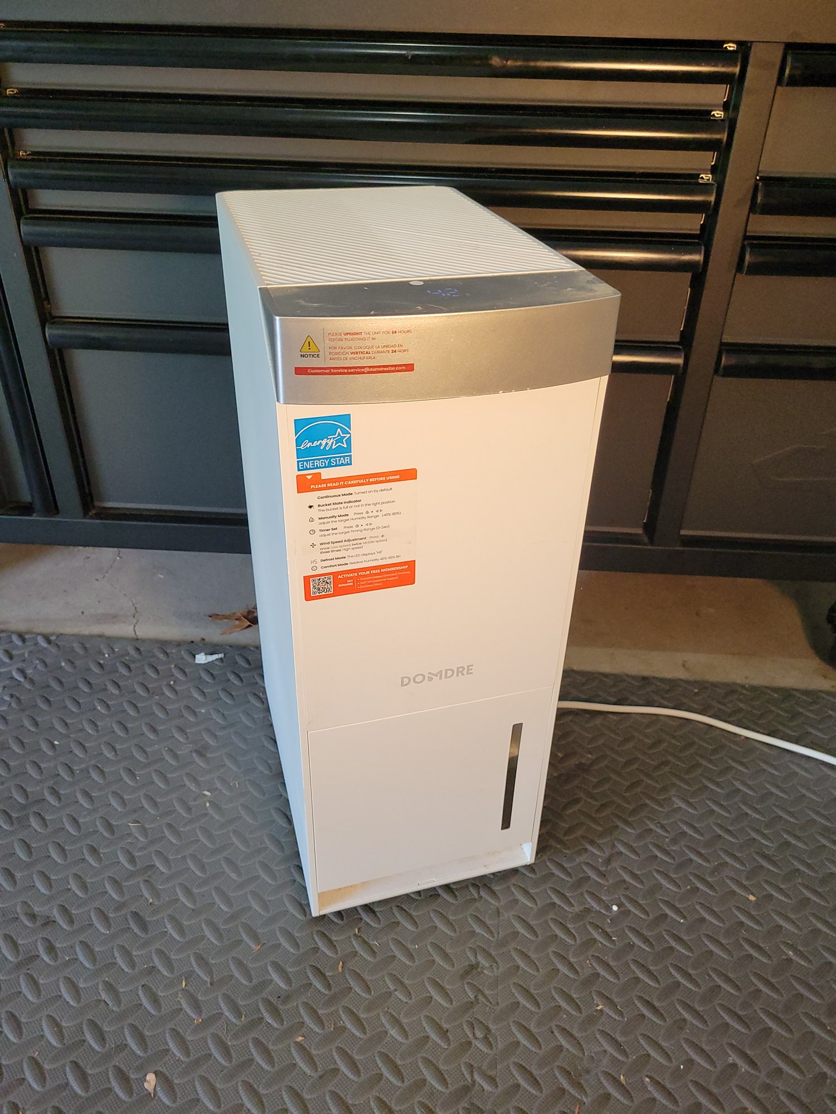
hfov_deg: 53.1
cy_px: 557
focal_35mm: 26
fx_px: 837
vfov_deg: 67.3
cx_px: 418
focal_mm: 5.4
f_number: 1.8
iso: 320
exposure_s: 1/120
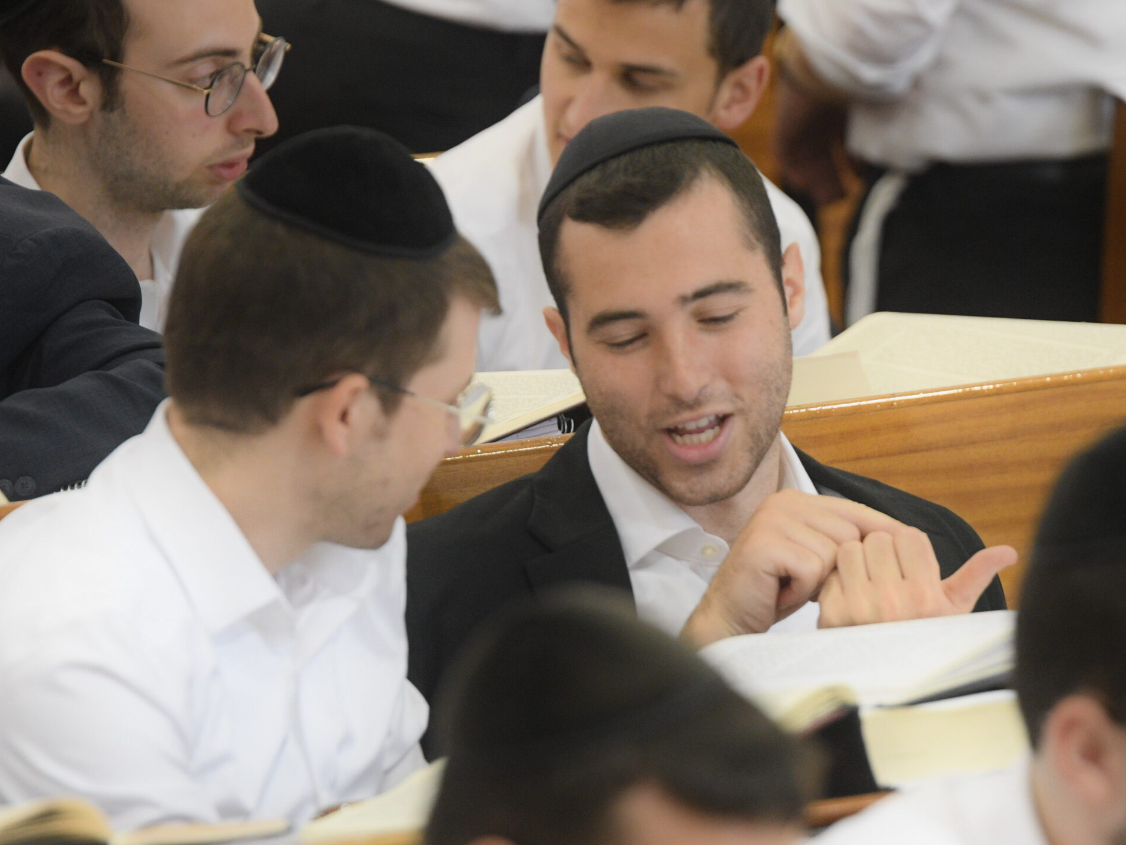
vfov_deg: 3.9
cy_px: 406
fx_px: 12556
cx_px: 629
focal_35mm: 386
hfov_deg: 5.1
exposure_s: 1/320
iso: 1600
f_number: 3.5
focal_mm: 200
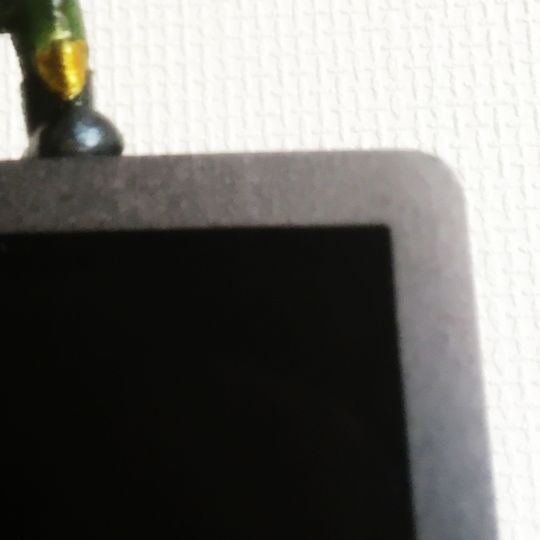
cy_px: -139
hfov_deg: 17.4
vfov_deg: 16.8
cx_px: 25
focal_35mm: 98
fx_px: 1730
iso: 64
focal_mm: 4.15
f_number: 2.2
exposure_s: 1/33
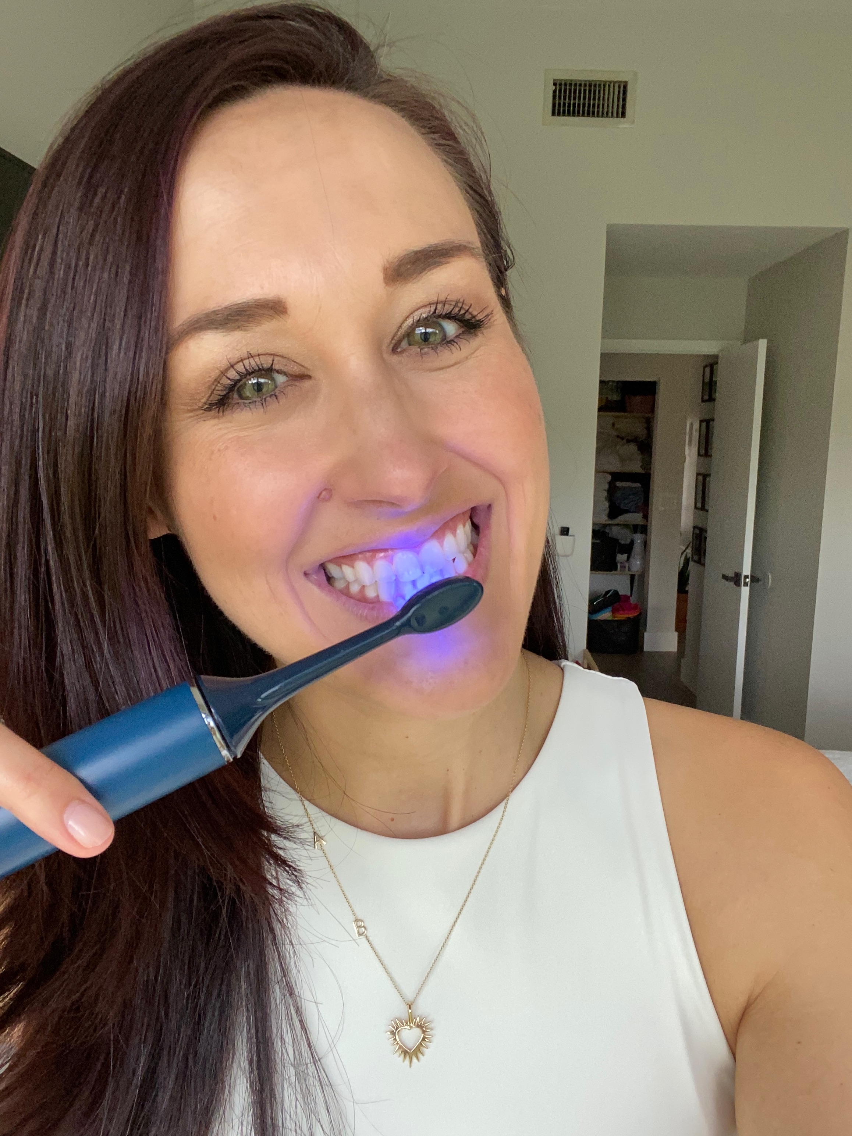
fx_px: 985
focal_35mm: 30
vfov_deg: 60.0
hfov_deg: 46.8
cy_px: 568
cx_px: 426
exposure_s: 1/60
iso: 160
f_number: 2.2
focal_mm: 2.71
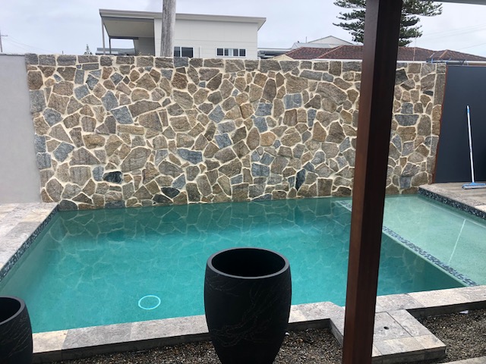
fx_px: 393
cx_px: 243
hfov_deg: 63.4
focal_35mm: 28
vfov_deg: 49.7
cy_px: 182
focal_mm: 3.99
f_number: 1.8
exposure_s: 1/585
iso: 20
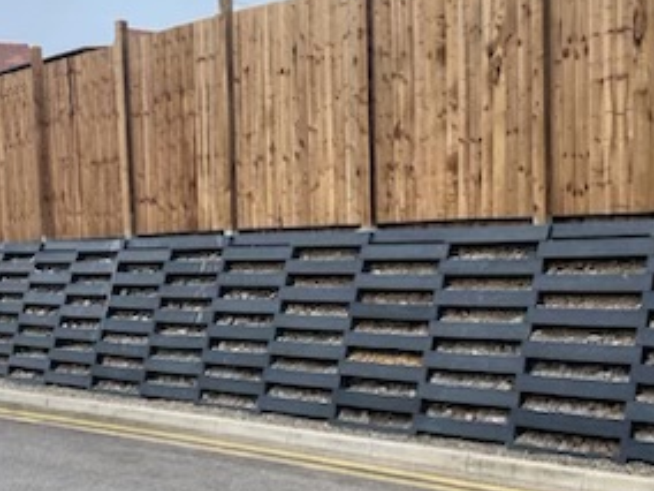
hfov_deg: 42.9
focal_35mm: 44
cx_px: 304
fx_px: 831
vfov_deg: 32.9
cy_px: 236
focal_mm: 4.2
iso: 32
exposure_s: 1/774
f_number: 1.6
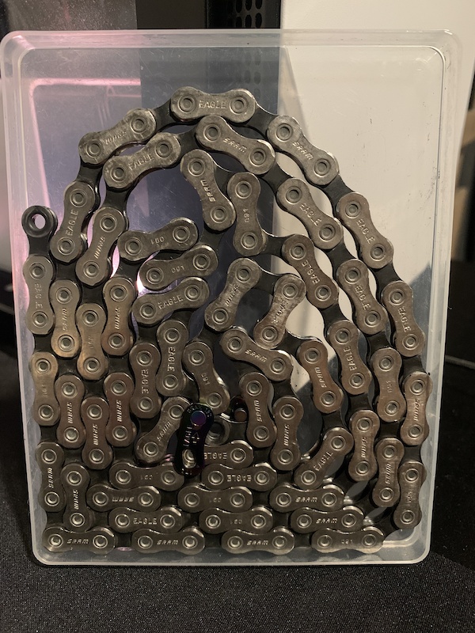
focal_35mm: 26
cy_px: 316
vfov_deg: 67.3
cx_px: 238
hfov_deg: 53.1
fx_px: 476
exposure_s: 1/24
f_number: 1.8
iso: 640
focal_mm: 4.25
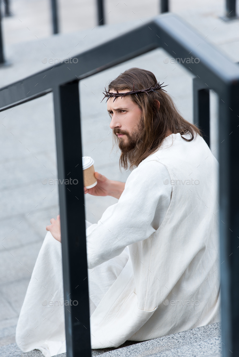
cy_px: 178
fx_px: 1841
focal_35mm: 185
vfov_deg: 11.1
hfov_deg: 7.4
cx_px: 120
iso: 100
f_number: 4
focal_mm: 185
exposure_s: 1/400
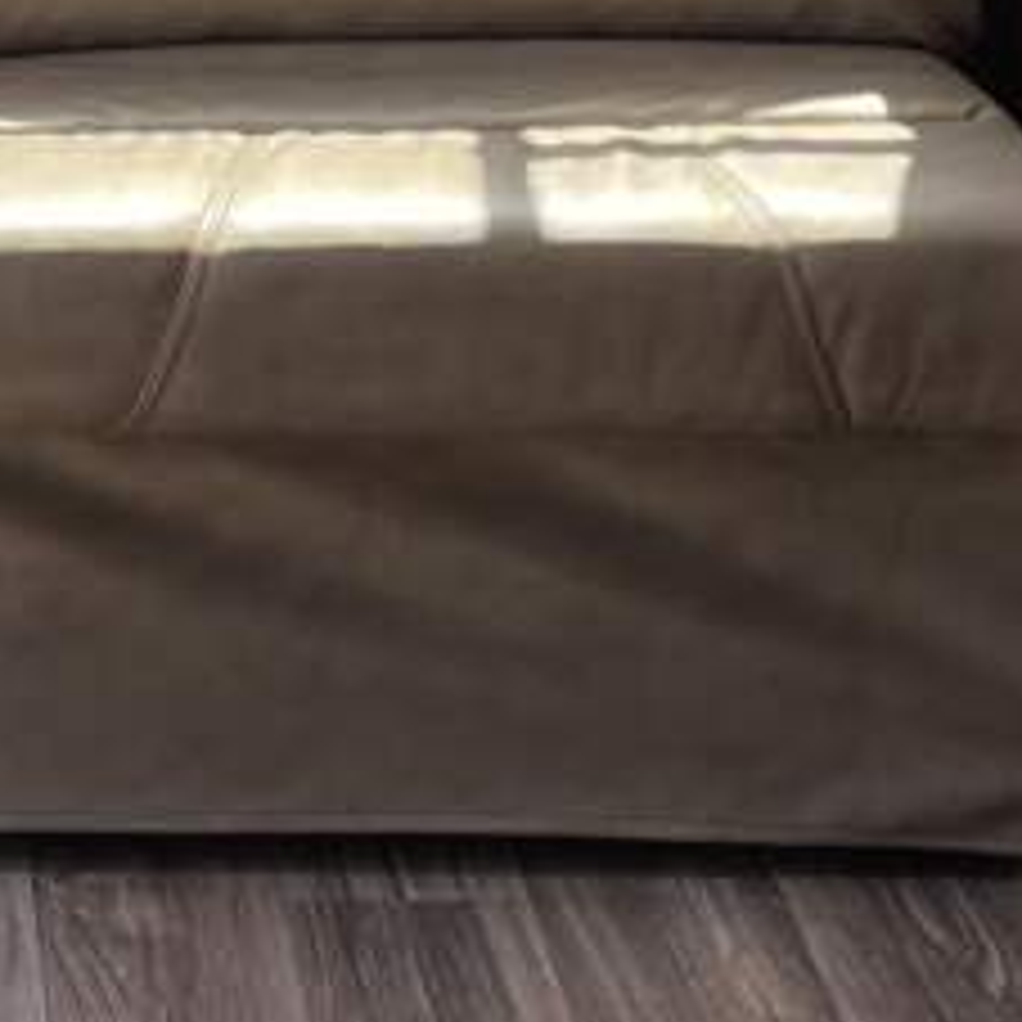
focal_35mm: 142
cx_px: -320
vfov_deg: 11.7
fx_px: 4743
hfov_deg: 11.9
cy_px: -612
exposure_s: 1/121
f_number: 1.6
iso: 40
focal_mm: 4.2
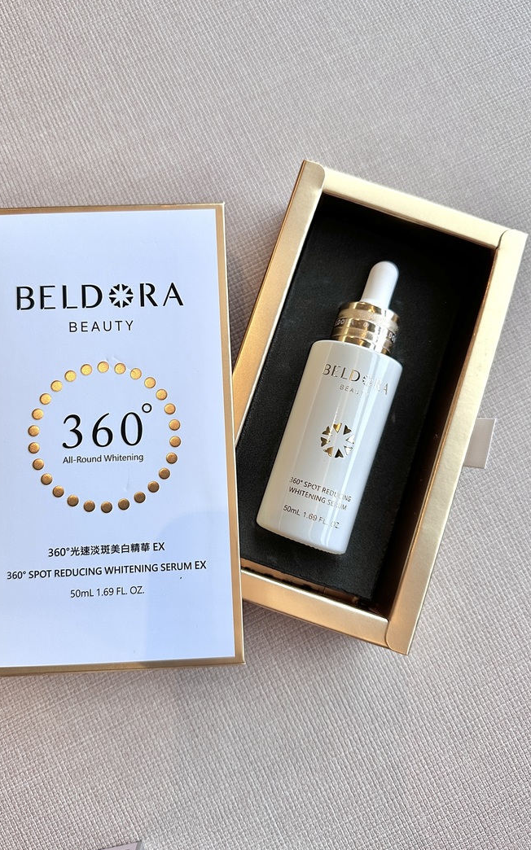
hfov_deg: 47.4
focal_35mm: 26
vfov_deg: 70.4
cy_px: 417
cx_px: 225
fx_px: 602
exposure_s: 1/264
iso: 80
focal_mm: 6.86
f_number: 1.78
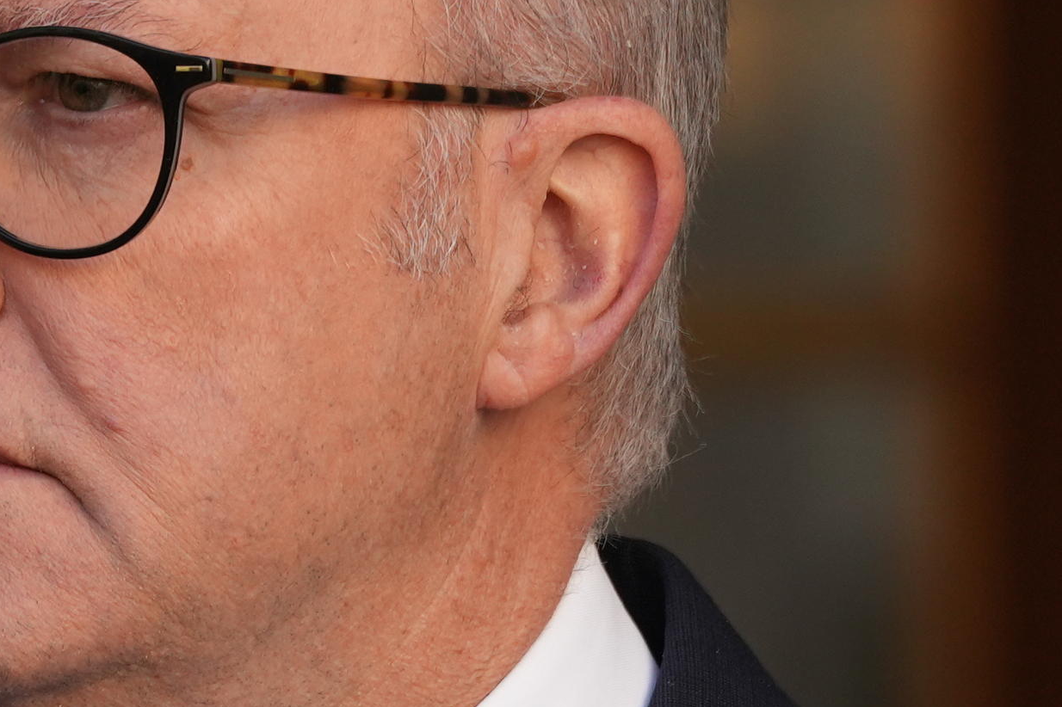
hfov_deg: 1.7
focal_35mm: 1216
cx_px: -57
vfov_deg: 1.1
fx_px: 35860
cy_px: 528
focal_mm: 200
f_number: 5
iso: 400
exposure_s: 1/320
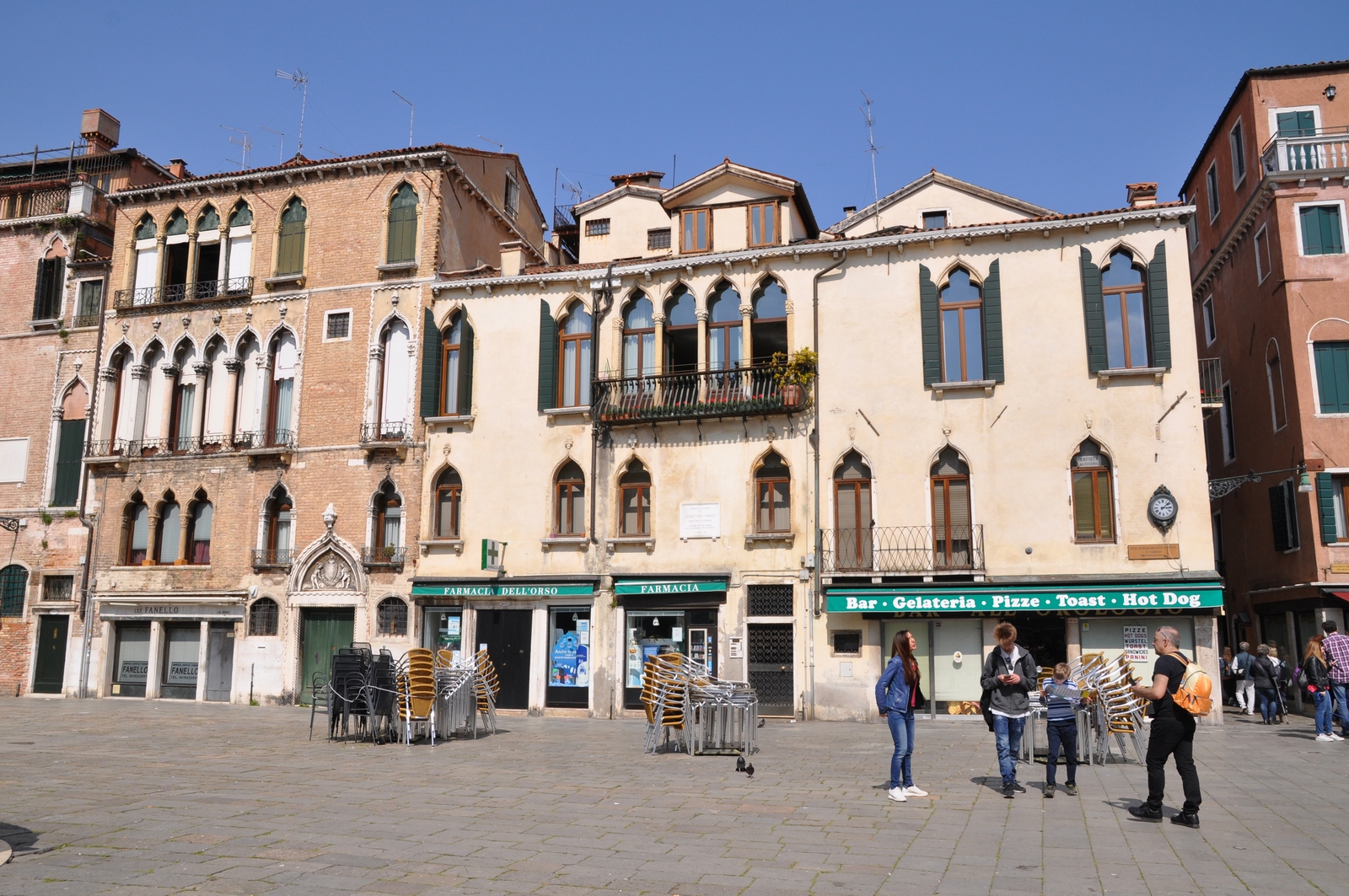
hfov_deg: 62.0
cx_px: 674
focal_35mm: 30
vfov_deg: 43.5
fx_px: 1123
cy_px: 448
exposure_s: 1/500
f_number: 11
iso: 200
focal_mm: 20
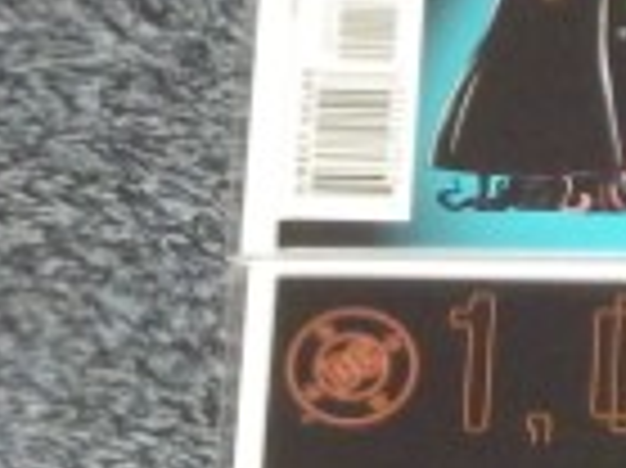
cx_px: 1247
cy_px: 389
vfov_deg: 3.6
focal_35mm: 409
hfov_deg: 4.8
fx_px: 7390
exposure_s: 1/30
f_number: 4
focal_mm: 10.3
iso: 400
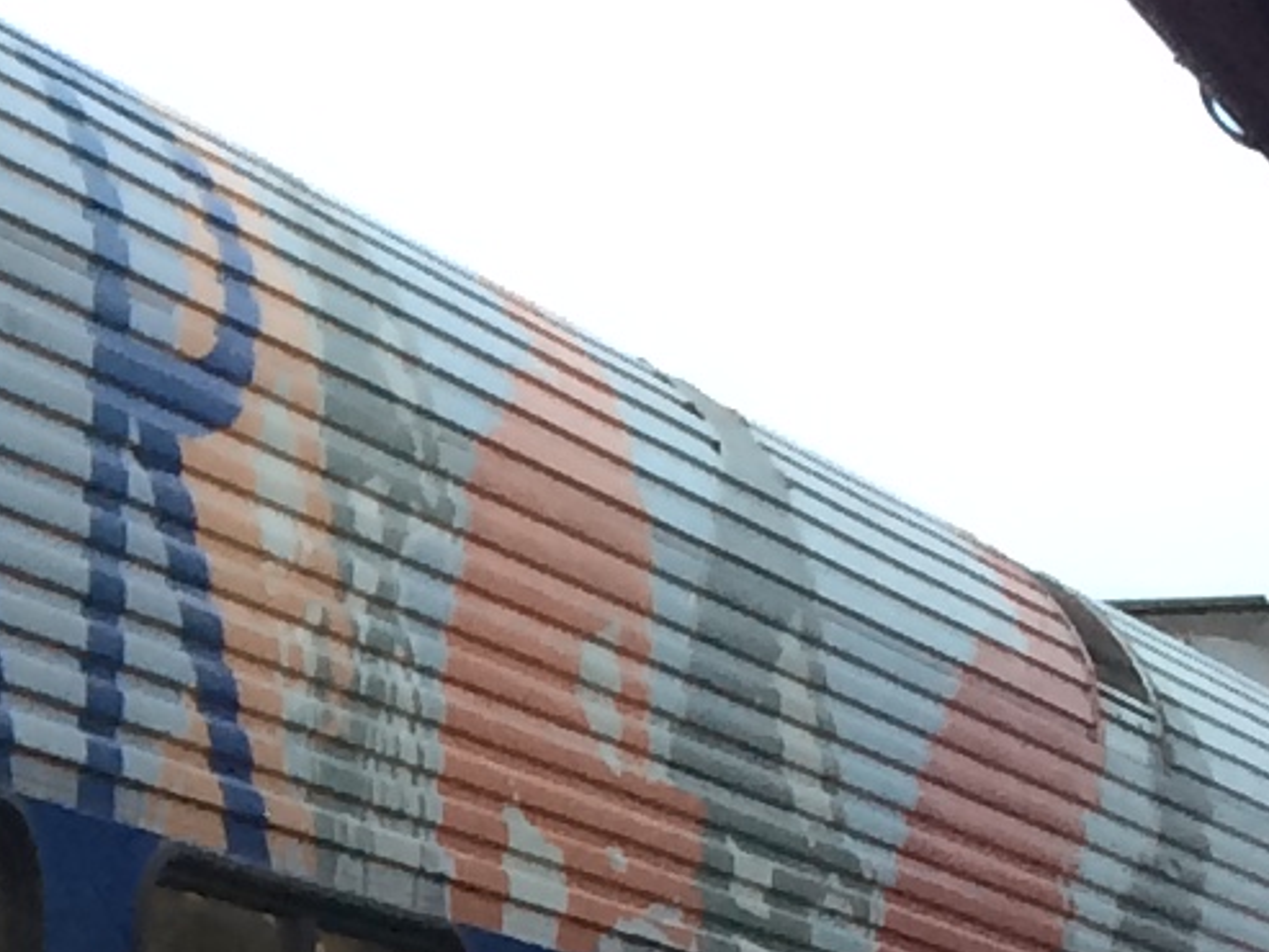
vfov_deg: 7.6
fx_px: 7040
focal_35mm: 192
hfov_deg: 9.4
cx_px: -1516
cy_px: 1320
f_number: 2.2
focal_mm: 4.15
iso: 80
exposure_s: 1/30
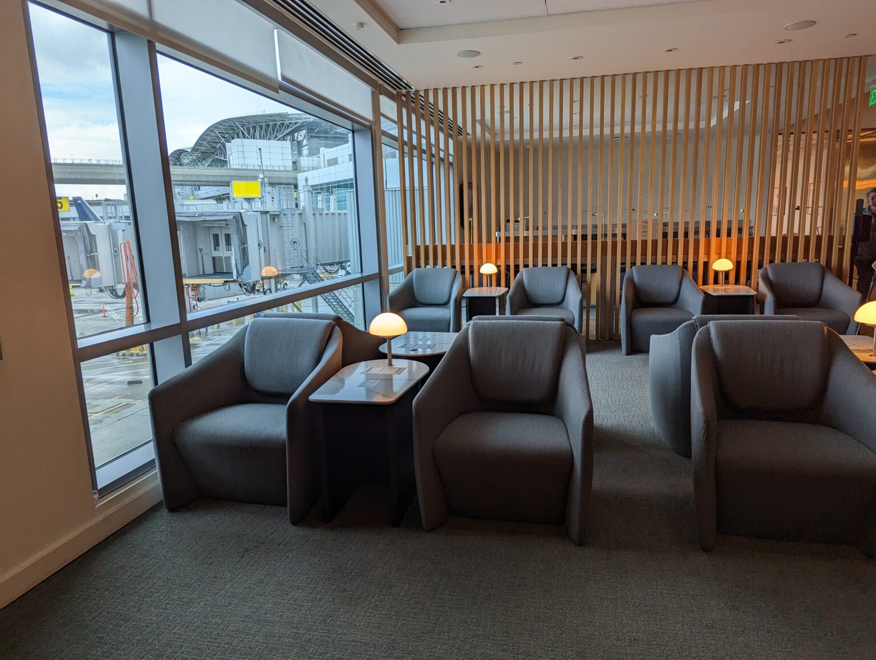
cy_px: 330
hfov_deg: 71.5
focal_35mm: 24
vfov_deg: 56.9
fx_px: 608
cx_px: 438
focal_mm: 6.81
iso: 41
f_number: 1.85
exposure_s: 1/354
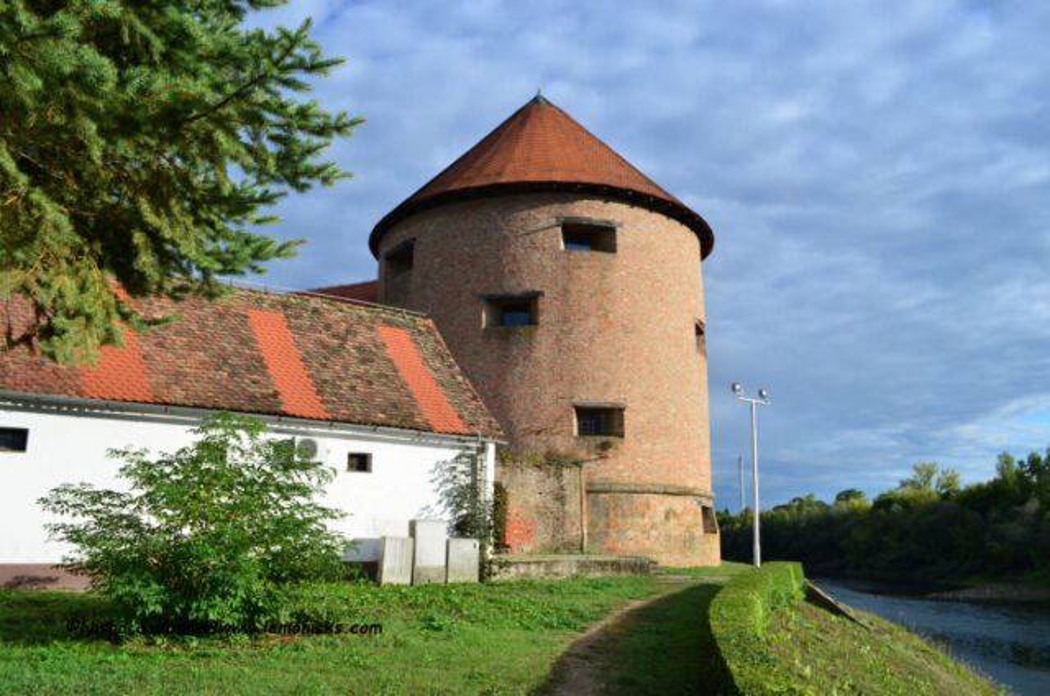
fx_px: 786
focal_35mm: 27
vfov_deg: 47.7
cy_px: 348
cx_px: 525
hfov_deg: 67.5
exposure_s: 1/100
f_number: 11
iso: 100
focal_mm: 18
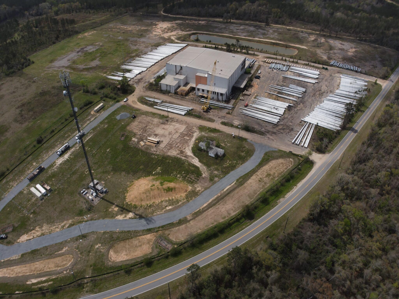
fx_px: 277
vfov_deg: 56.8
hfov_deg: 71.6
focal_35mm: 24
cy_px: 150
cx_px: 200
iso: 110
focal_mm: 4.5
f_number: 2.8
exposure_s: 1/1250
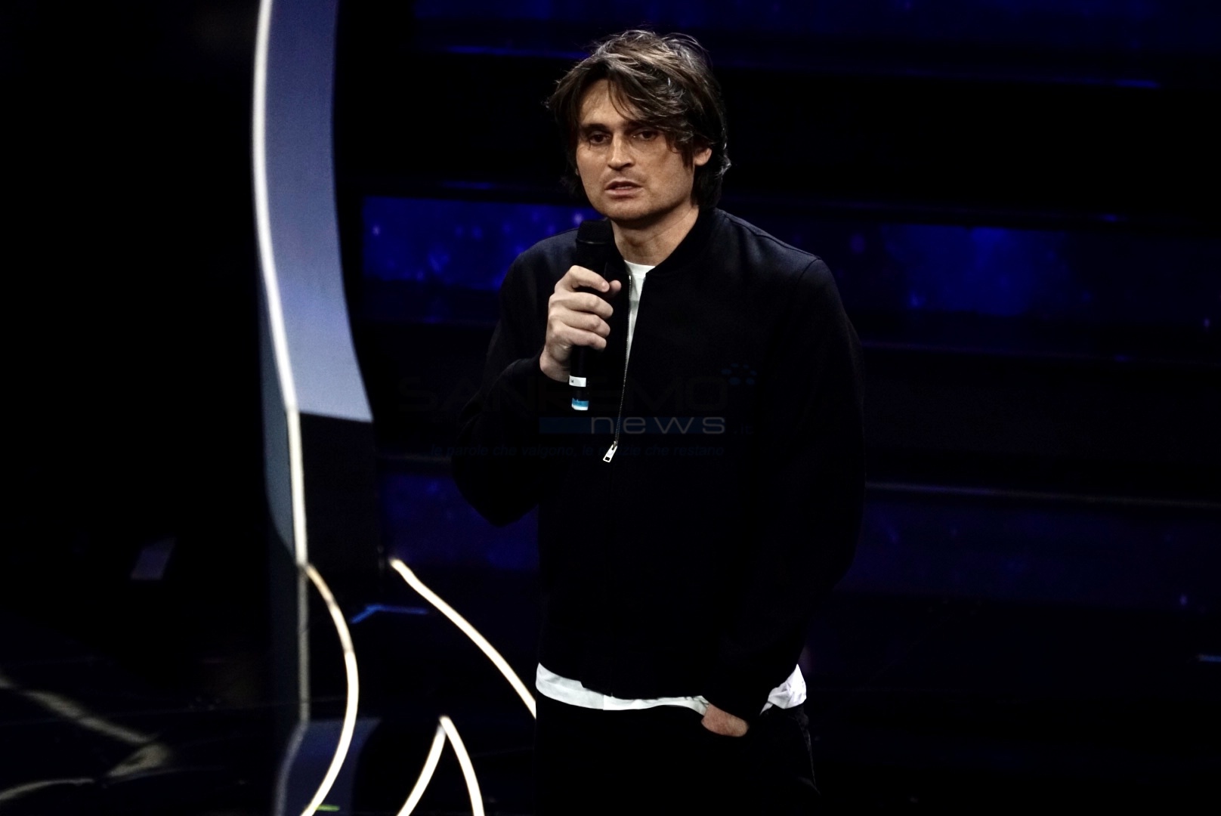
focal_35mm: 450
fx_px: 15273
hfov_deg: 4.6
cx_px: 610
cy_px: 408
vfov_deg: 3.1
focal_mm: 300
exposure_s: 1/250
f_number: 5.6
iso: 2500
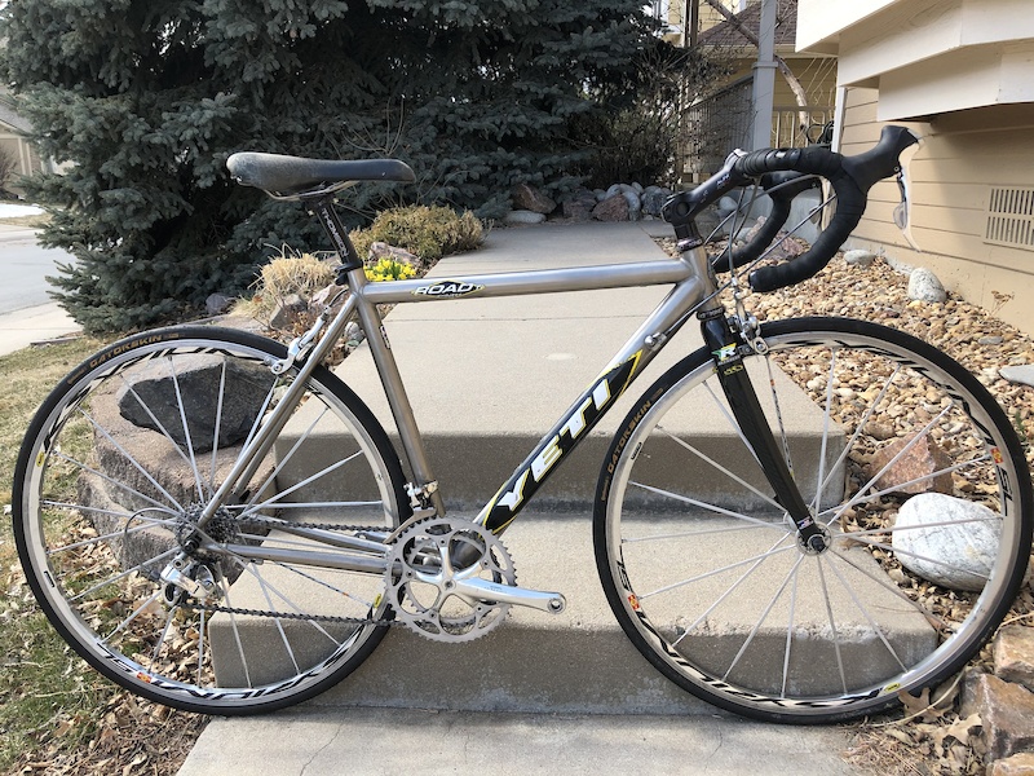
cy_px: 388
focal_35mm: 28
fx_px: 836
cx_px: 517
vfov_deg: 49.7
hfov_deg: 63.4
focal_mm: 4
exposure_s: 1/361
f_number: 1.8
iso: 20
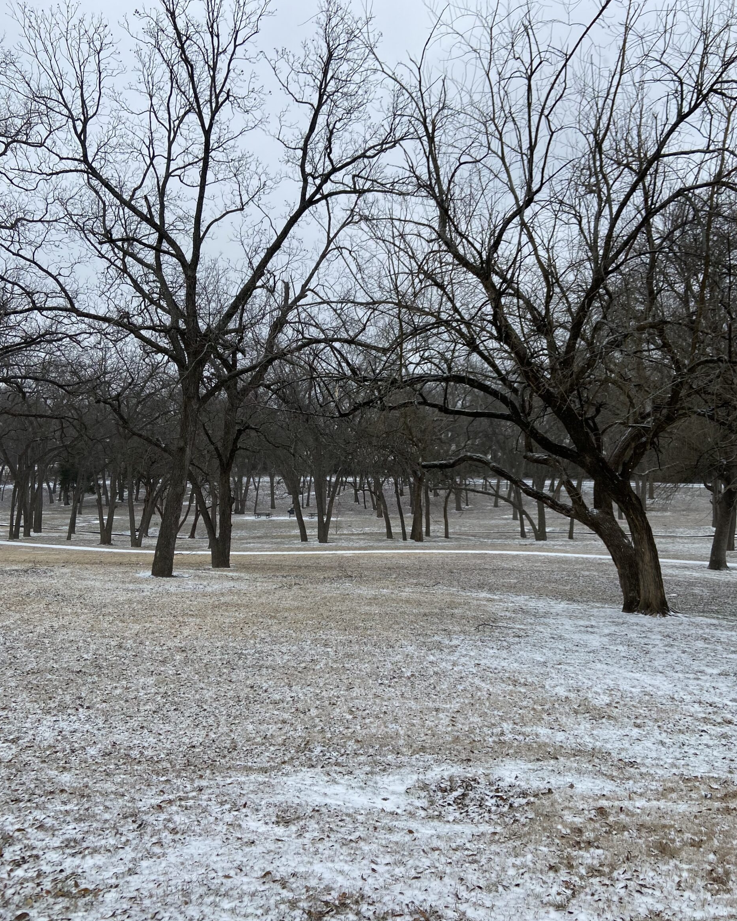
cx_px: 367
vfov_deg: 62.2
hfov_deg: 51.5
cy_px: 481
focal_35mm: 28
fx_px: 763
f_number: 1.8
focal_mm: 4.25
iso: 32
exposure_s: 1/1147
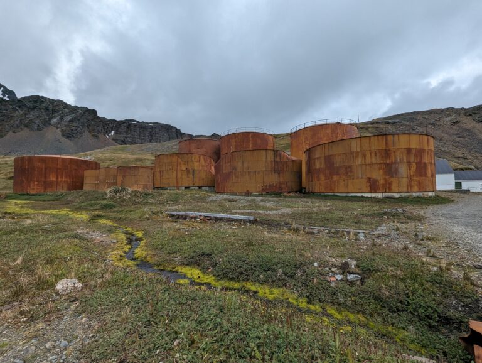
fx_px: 181
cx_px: 241
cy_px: 182
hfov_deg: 106.1
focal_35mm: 13
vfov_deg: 90.0
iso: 47
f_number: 2.2
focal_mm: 1.95
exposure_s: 1/1616
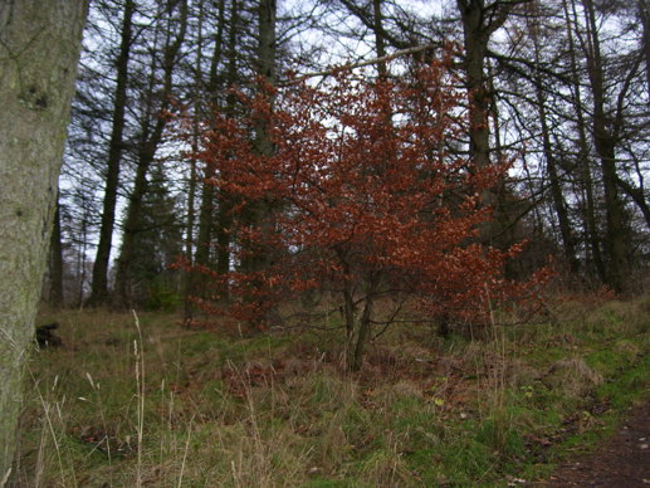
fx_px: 695
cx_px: 325
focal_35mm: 37
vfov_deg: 38.7
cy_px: 244
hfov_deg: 50.1
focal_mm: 6
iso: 80
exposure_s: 1/60
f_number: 2.7
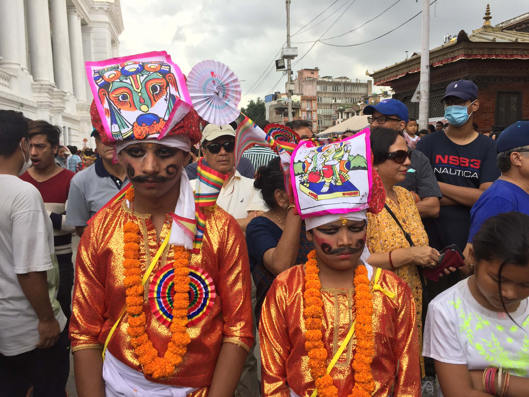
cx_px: 264
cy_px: 198
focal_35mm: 29
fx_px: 443
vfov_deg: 48.2
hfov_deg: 61.7
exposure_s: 1/534
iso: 32
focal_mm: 4.15
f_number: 2.2
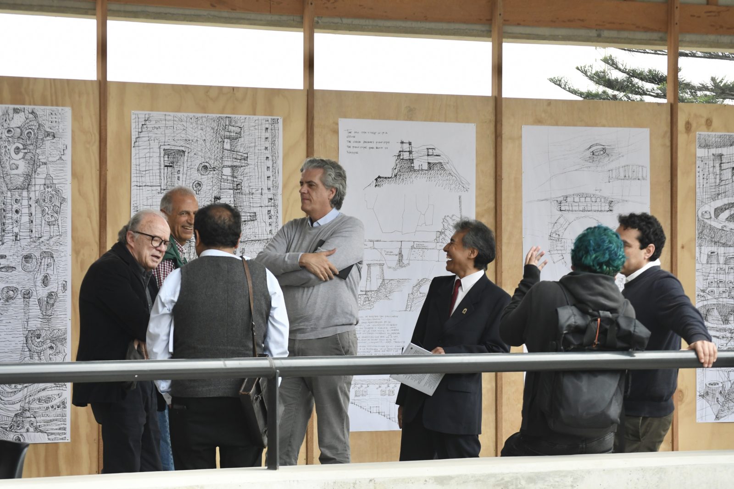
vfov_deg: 12.2
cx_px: 367
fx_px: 2284
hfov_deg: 18.3
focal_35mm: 112
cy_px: 244
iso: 1600
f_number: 5.6
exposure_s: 1/1250
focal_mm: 75
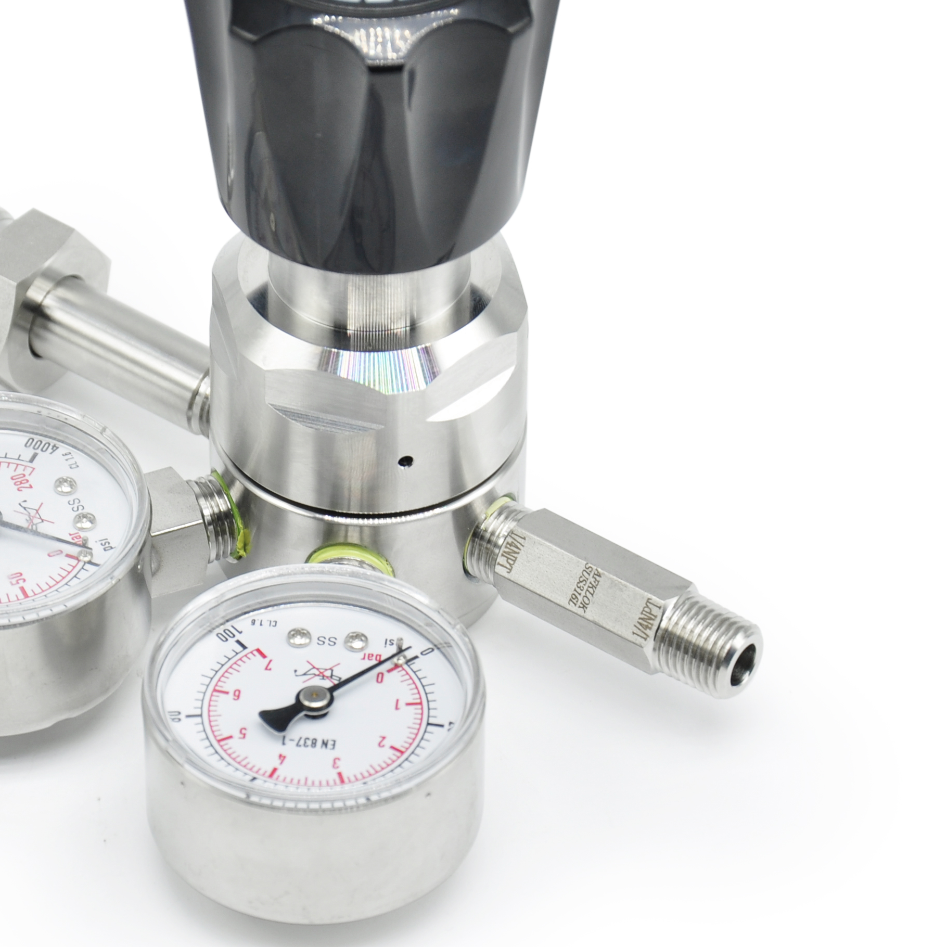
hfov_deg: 8.3
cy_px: 414
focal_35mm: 210
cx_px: 308
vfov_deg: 8.3
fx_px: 6500
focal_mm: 70
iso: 200
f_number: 5.3
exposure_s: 1/100
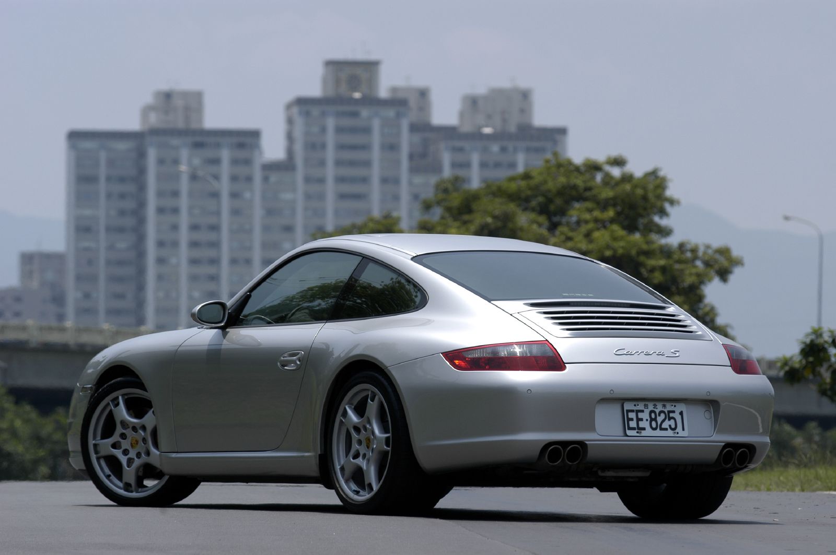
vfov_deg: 5.5
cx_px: 418
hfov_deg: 8.3
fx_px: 5741
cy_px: 278
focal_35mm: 248
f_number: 5.6
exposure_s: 1/1000
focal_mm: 165
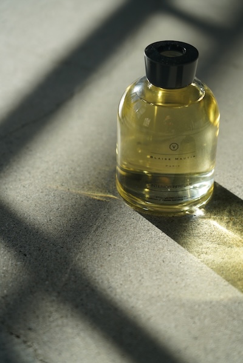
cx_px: 122
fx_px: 961
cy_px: 182
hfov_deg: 14.4
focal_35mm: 95
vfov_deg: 21.4
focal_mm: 95
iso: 100
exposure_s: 1/320
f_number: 4.5
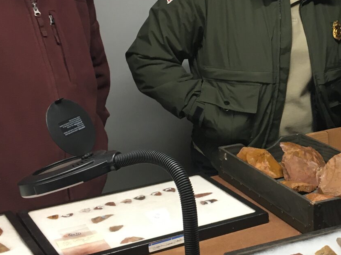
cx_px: 302
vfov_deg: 20.6
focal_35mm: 71
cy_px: 66
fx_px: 699
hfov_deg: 26.6
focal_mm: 4.15
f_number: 2.2
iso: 64
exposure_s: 1/30
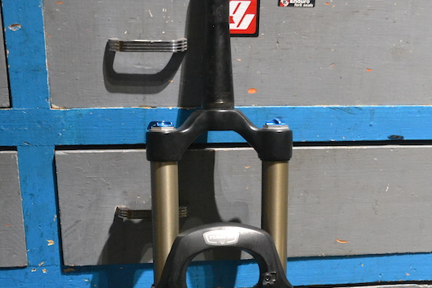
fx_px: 660
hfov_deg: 36.3
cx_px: 214
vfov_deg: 24.0
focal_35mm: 55
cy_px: 256
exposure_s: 1/30
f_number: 5
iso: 3200
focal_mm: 24
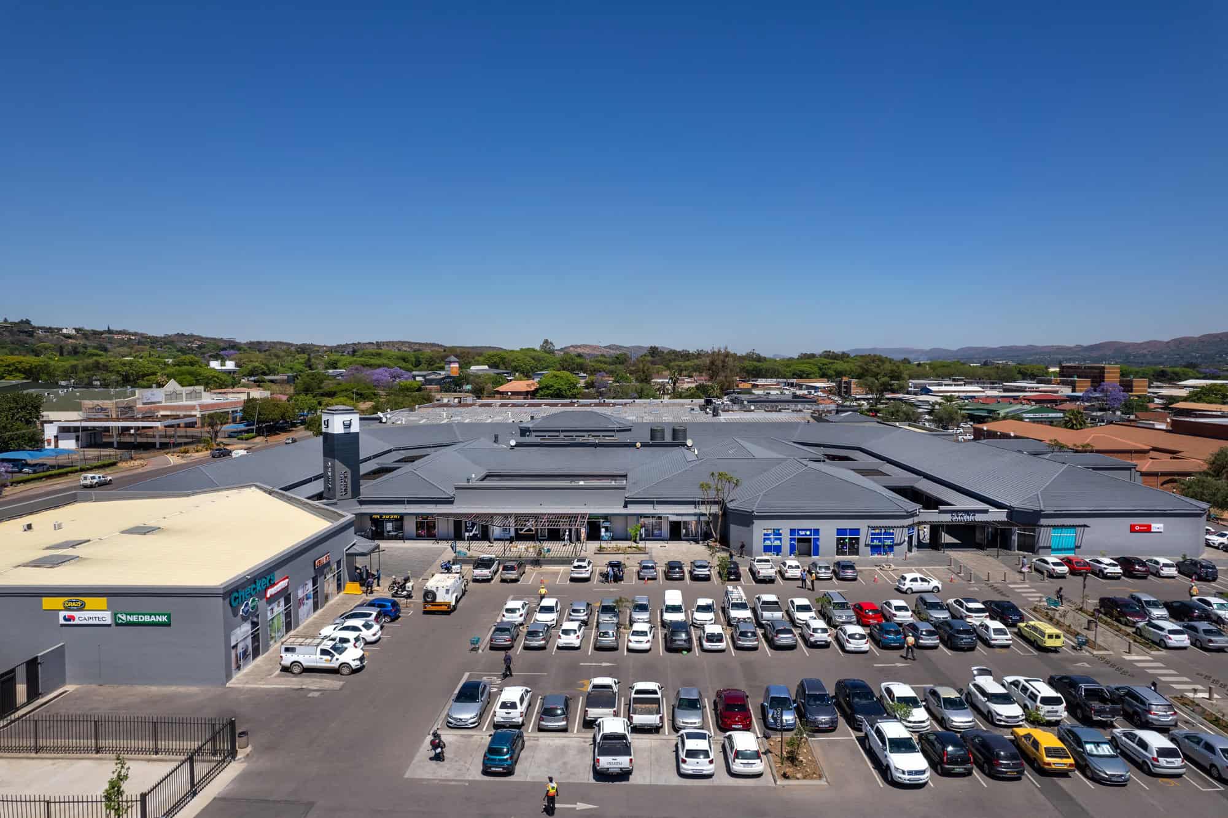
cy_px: 409
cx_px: 614
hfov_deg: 78.6
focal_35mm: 22
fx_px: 750
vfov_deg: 57.2
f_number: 2.8
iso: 100
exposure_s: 1/2000
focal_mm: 8.4
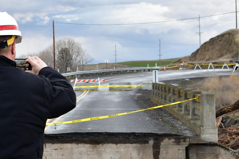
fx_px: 710
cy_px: 82
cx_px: 3
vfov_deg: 12.8
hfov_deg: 18.6
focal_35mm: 107
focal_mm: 24
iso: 250
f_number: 2.8
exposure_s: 1/400
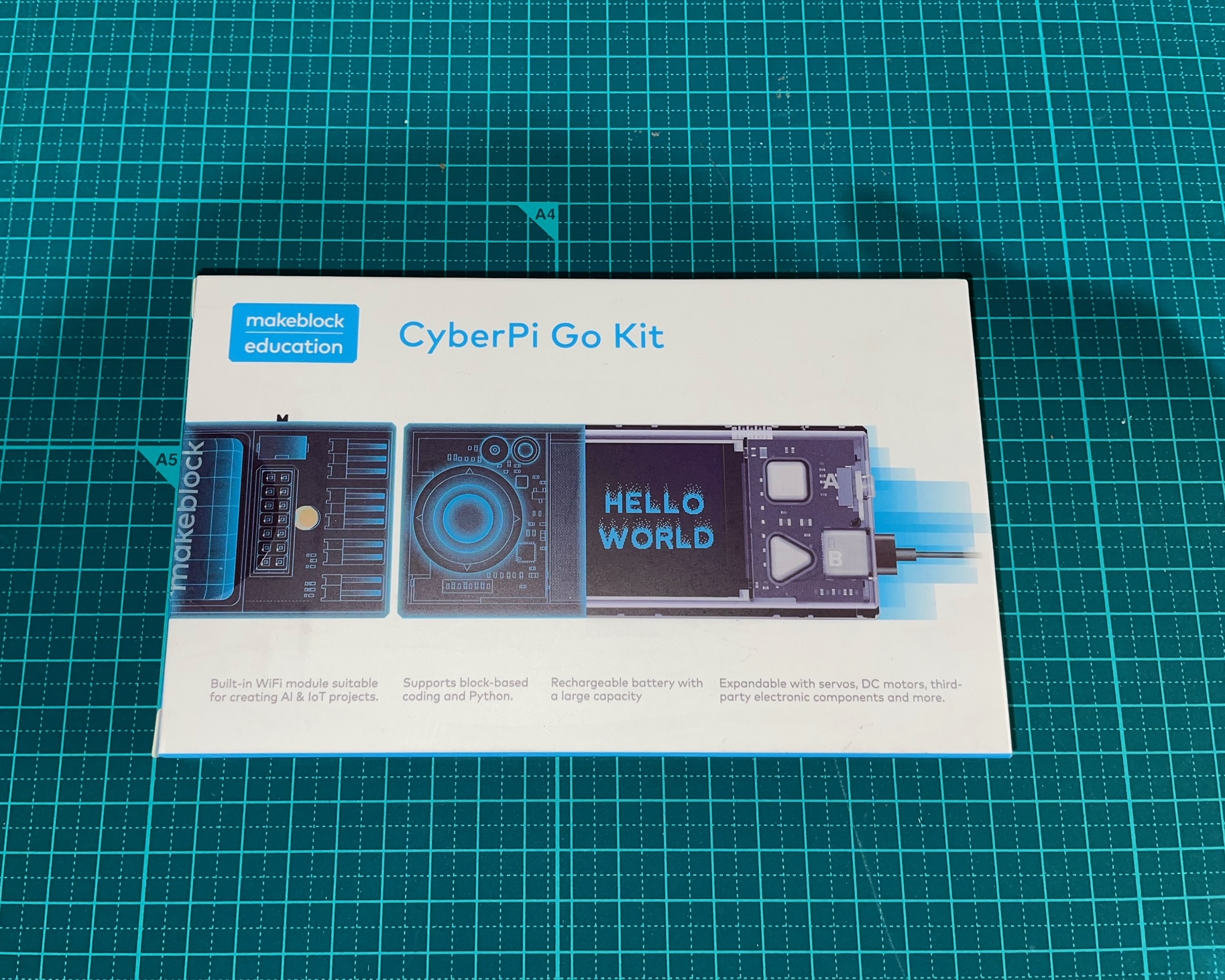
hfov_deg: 62.1
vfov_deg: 51.5
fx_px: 1015
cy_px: 481
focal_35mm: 28
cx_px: 562
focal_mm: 4.2
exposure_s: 1/13
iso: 32
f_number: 1.6
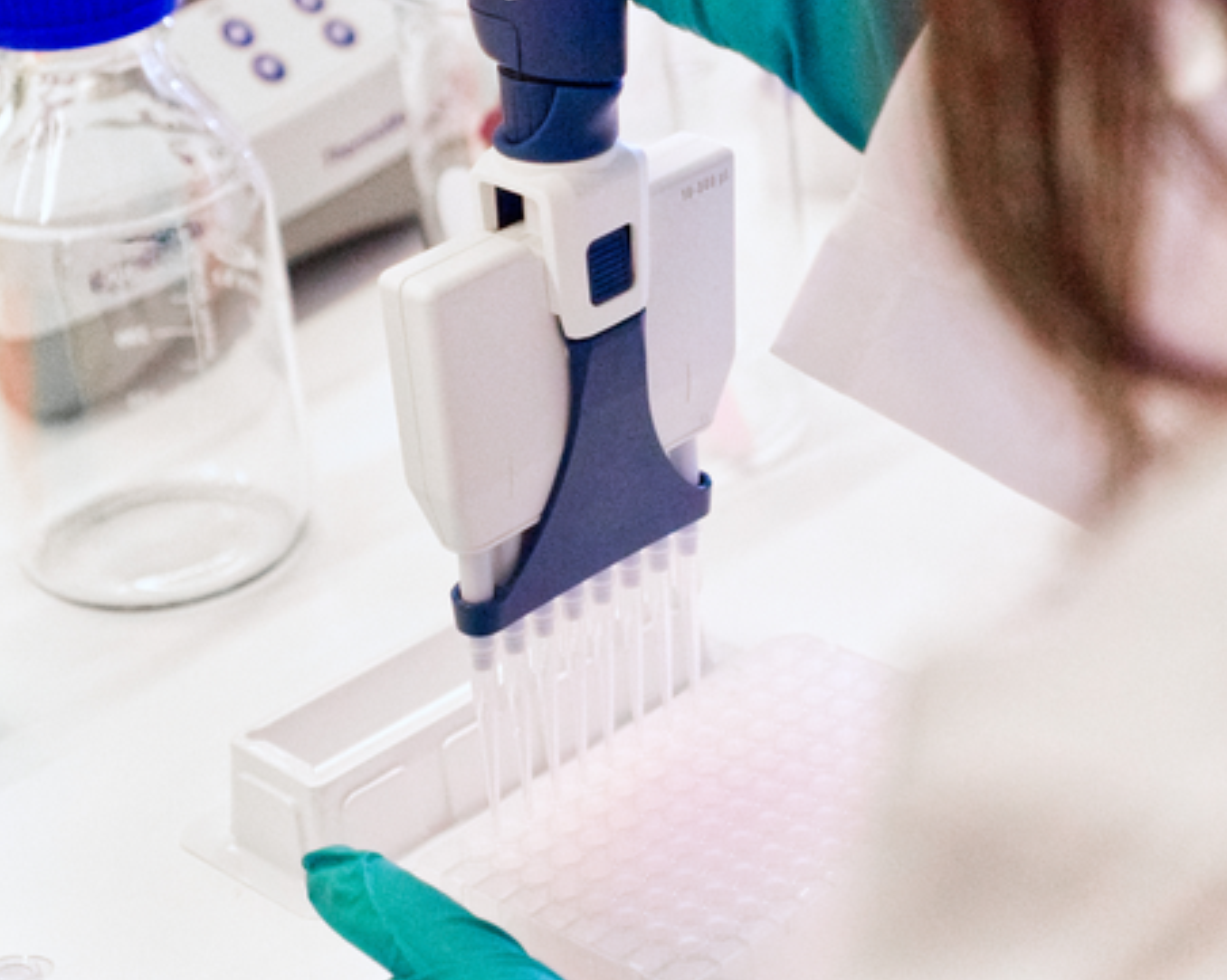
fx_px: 3847
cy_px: 318
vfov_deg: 14.5
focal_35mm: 106
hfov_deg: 18.1
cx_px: 605
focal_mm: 35
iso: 6400
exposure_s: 1/2500
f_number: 2.8
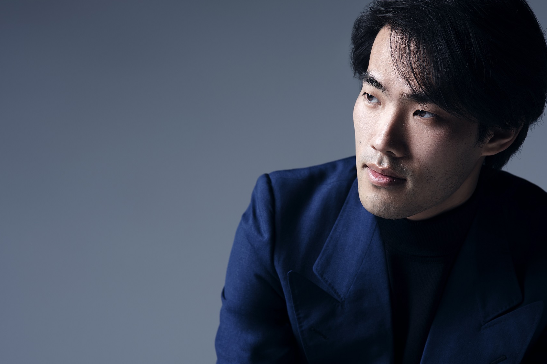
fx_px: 1215
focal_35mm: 80
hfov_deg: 25.3
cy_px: 222
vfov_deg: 17.0
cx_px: 316
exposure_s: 1/160
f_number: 5.6
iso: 100
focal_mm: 80
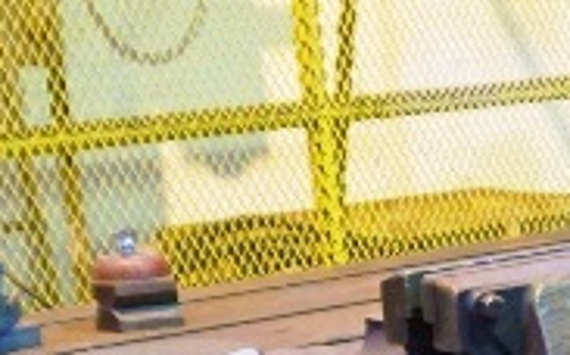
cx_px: 922
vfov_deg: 9.4
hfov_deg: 14.0
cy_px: 453
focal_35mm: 137
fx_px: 2126
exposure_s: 1/50
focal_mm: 16
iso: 3200
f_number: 3.5
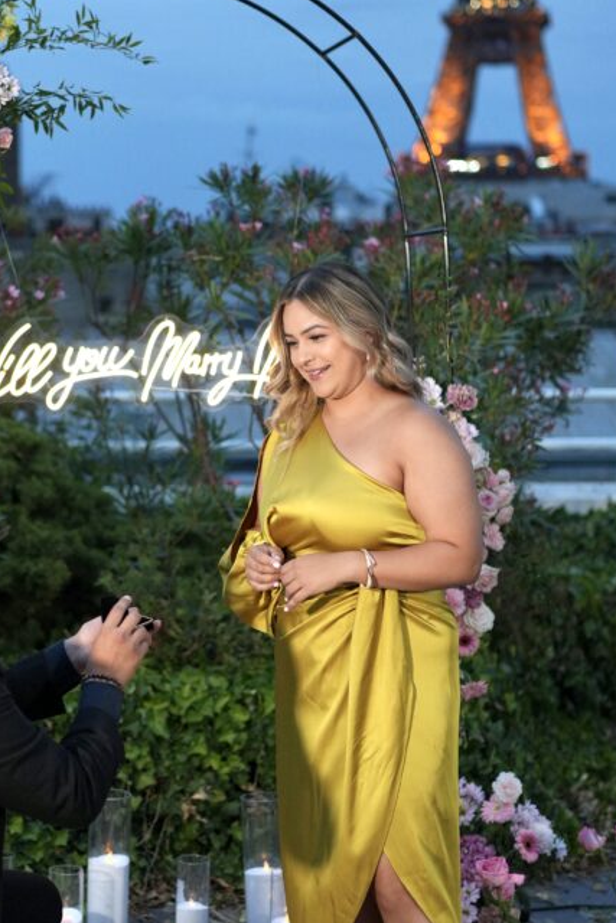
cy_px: 392
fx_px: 2155
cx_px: 124
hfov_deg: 16.2
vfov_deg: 24.2
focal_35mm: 84
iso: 500
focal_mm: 35
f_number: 1.4
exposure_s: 1/320
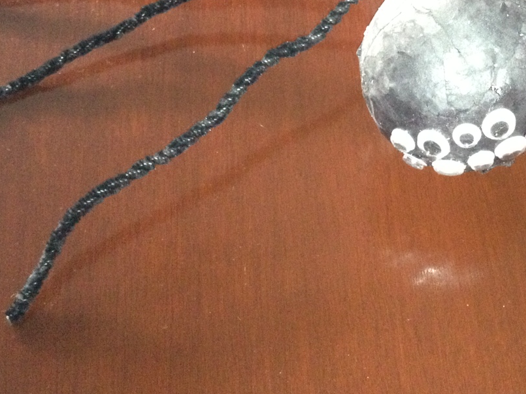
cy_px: 9
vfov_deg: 20.1
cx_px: 468
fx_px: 1078
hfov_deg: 26.5
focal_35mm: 71
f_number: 2.4
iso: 640
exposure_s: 1/16
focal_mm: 4.28
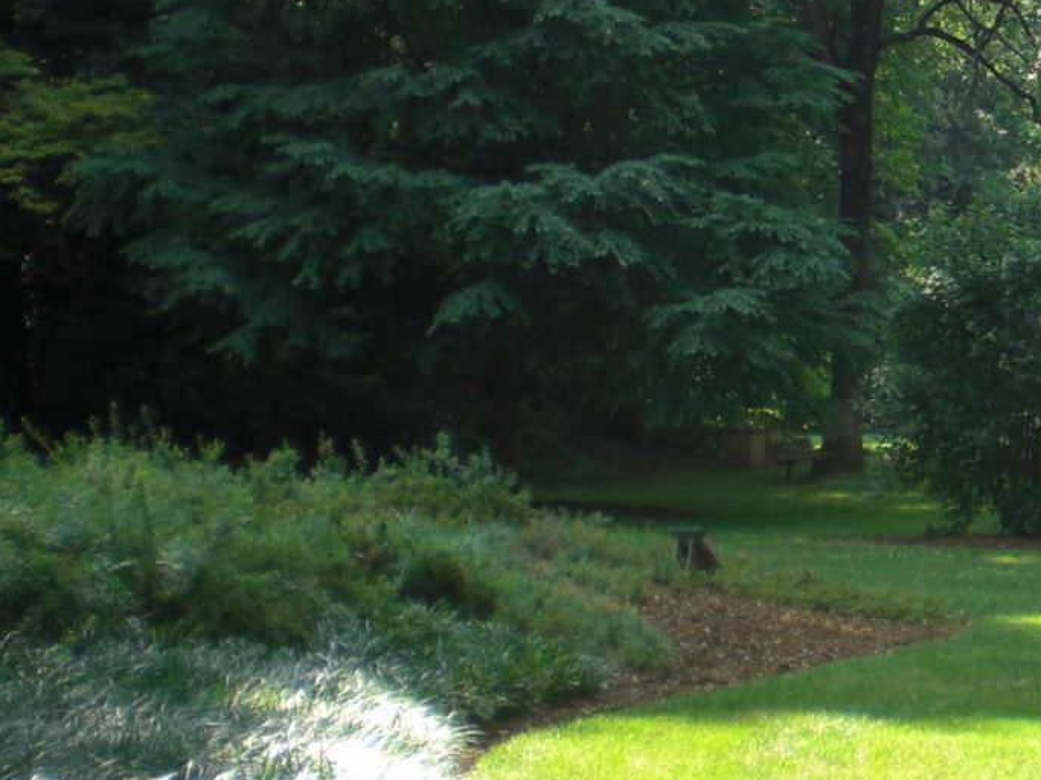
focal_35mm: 89
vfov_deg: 16.4
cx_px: 1168
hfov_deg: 20.9
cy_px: 119
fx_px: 2676
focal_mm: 6.3
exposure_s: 1/125
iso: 50
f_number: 3.1
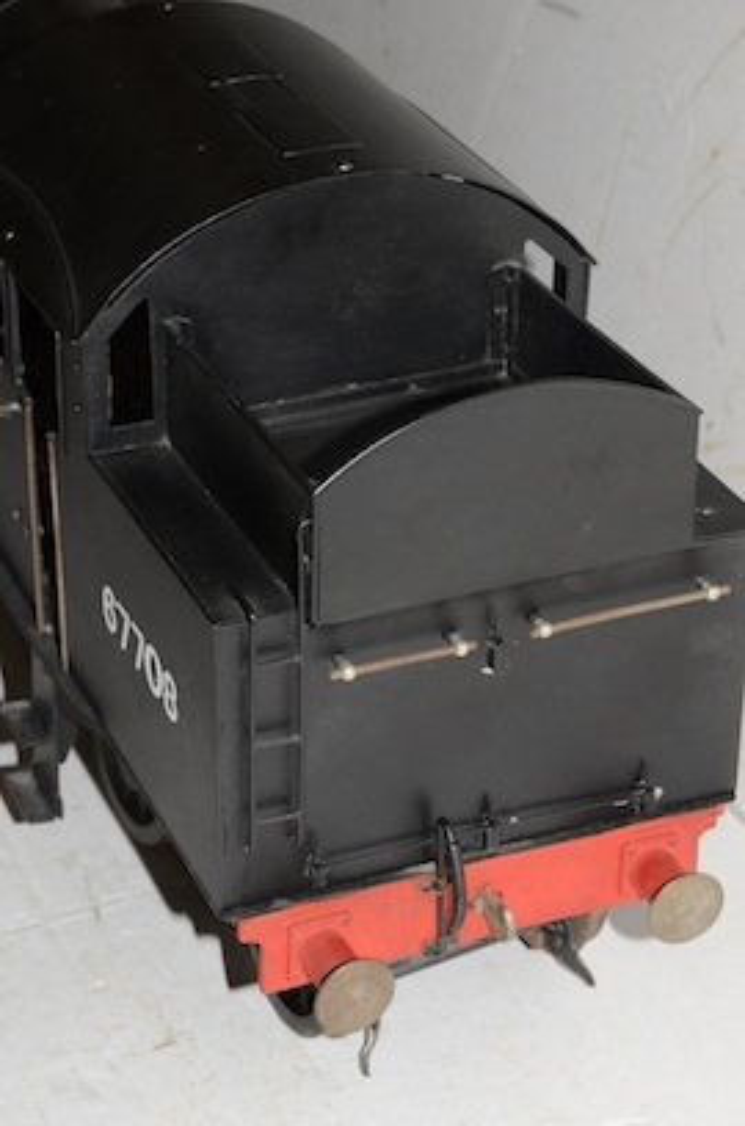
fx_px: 2901
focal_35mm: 93
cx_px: 372
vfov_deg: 22.0
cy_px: 563
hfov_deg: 14.6
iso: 400
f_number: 13
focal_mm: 62
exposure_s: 1/60
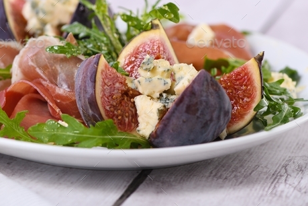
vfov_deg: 10.2
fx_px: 1155
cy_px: 74
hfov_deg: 15.2
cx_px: 113
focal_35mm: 135
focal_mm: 105
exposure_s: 1/60
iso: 64
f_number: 8
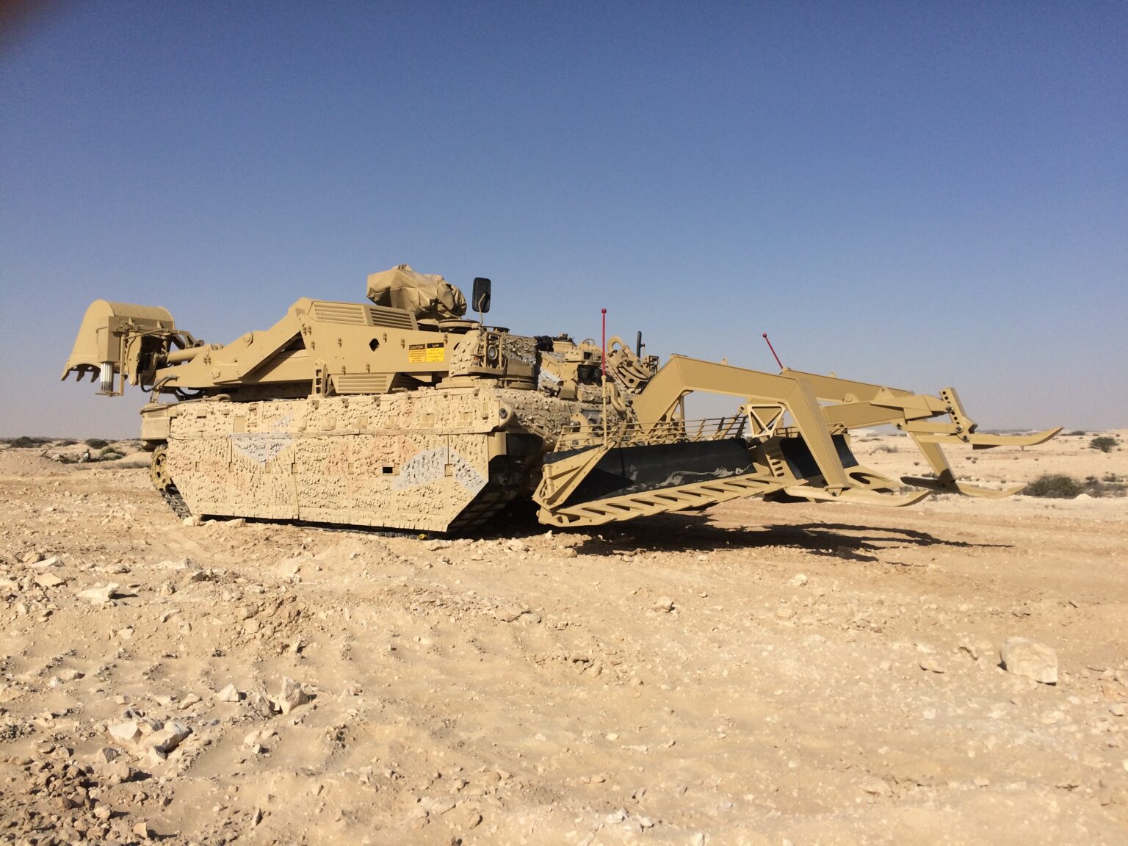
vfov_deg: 48.2
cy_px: 423
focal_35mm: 29
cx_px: 564
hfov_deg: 61.7
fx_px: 945
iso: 40
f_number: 2.2
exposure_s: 1/5128
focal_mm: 4.15
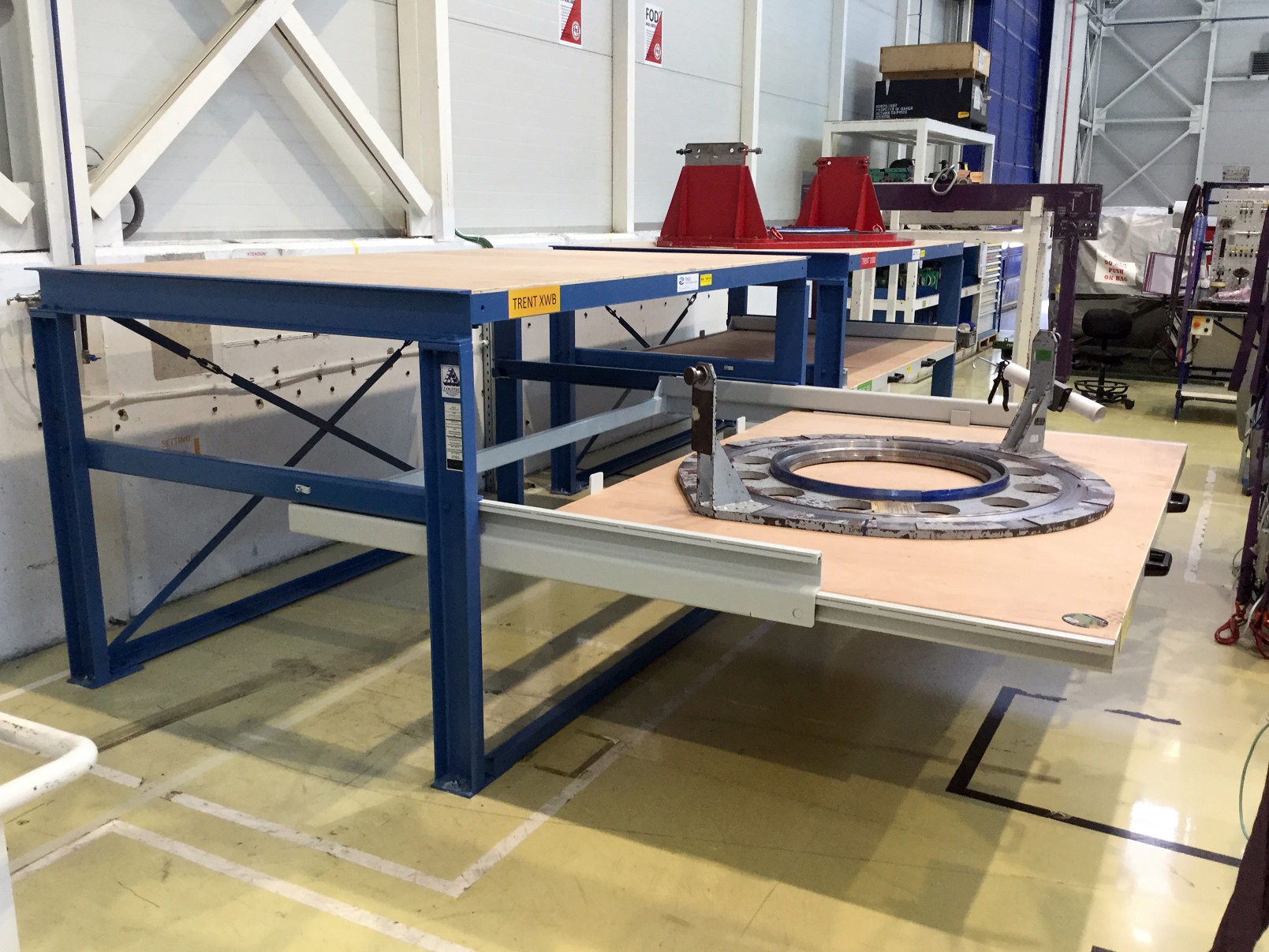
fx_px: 1137
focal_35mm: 31
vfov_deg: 45.4
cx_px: 634
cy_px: 476
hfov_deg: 58.3
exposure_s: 1/33
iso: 100
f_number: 2.4
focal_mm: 3.3
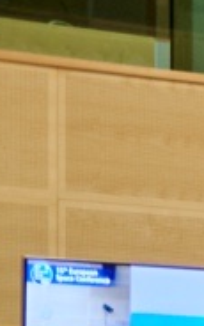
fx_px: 3131
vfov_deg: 5.8
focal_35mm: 352
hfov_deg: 3.0
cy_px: 646
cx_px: 1676
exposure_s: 1/100
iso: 640
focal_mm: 31
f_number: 2.8
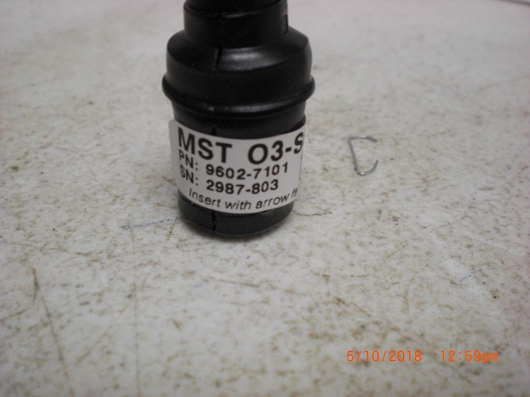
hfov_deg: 49.0
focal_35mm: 38
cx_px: 265
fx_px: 582
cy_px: 198
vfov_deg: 37.7
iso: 400
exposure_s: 1/125
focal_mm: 6.3
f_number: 3.1
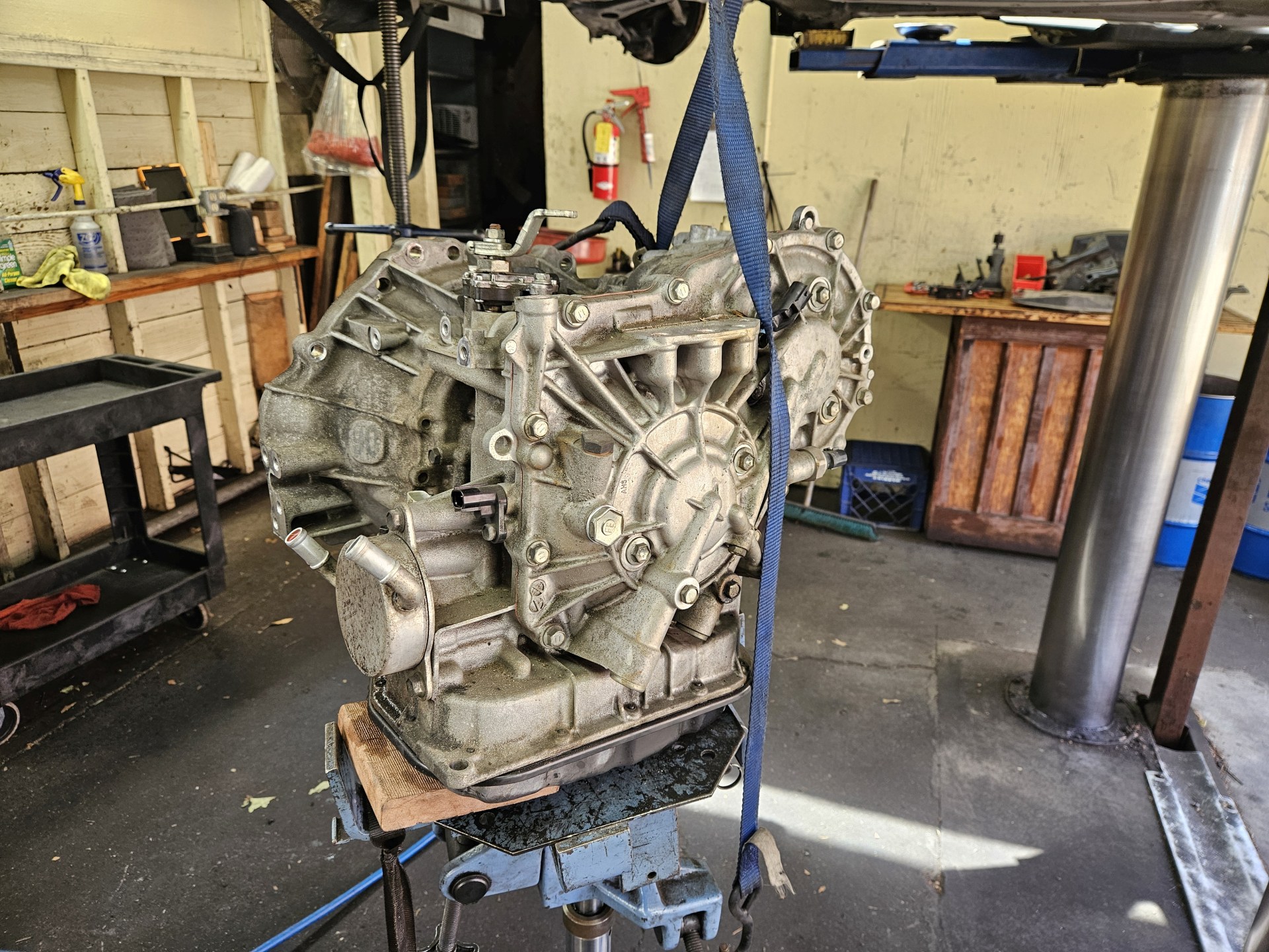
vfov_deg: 58.9
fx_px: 843
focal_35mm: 23
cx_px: 634
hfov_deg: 73.9
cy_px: 476
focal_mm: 5.4
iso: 160
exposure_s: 1/120
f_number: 1.8
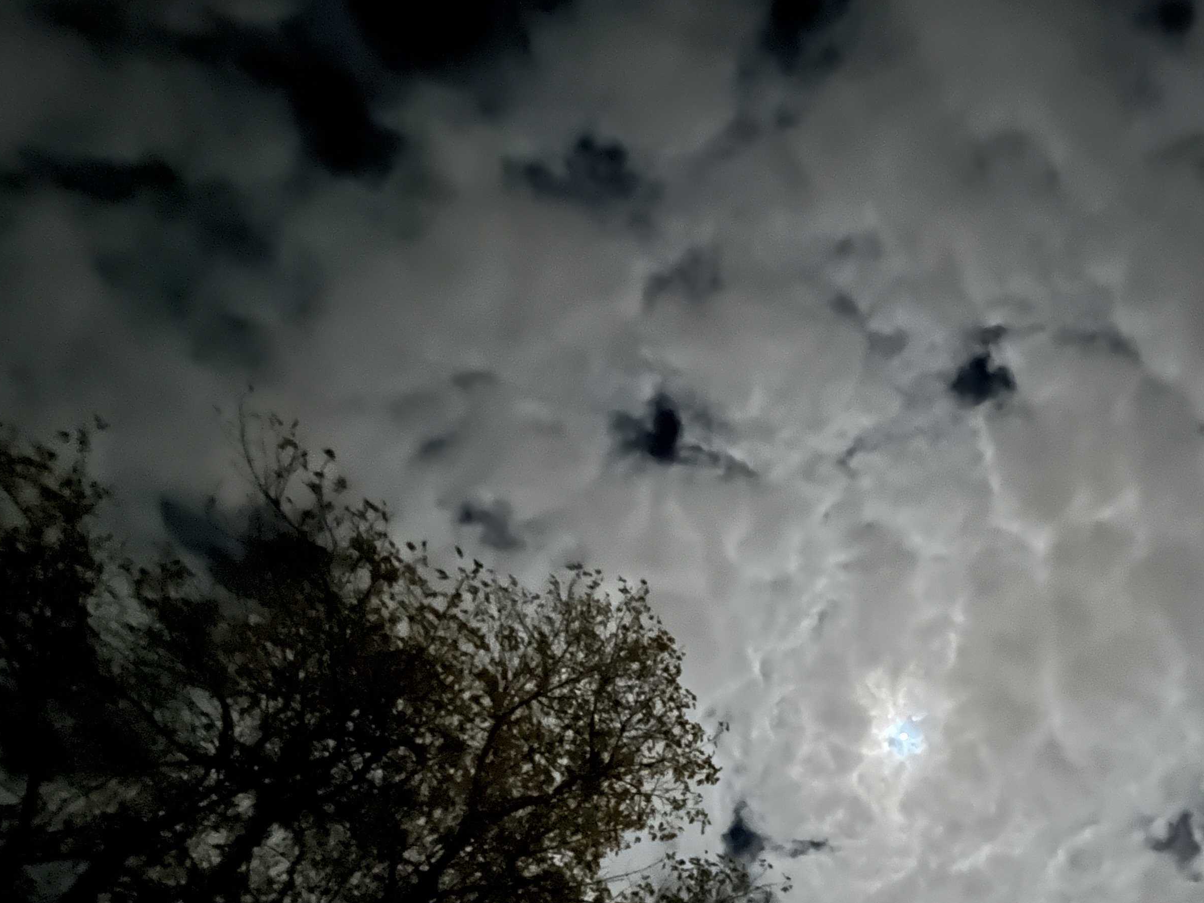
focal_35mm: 22
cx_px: 915
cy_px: 752
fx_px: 765
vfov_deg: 55.6
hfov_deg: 70.8
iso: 2500
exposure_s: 1/4
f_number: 1.8
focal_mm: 1.57
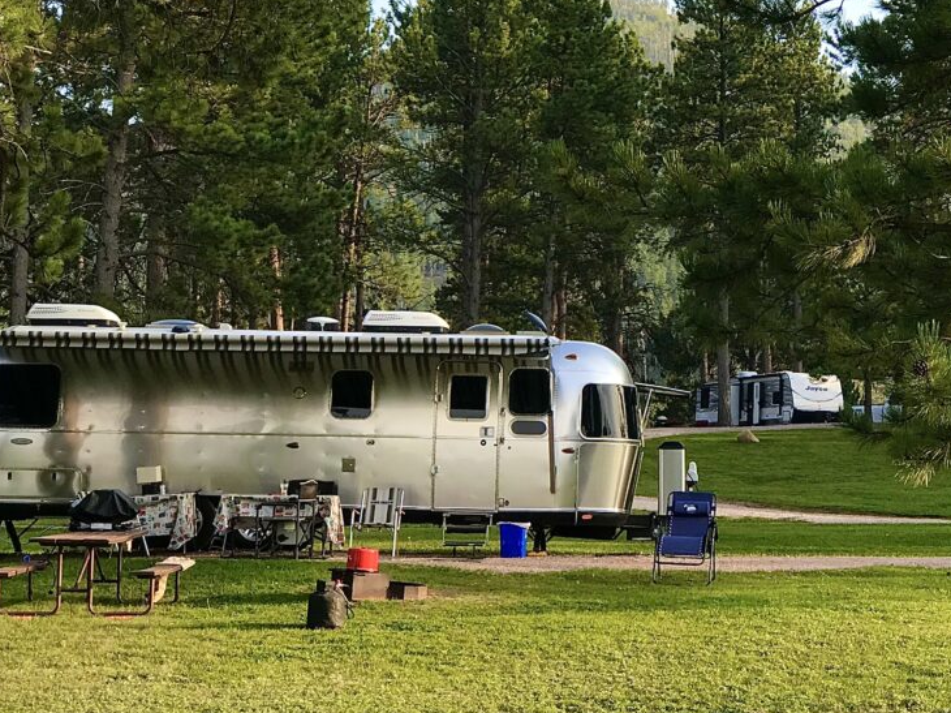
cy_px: 224
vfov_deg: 14.8
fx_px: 2746
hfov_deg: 19.4
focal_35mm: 100
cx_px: 780
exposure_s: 1/130
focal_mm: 6.6
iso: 20
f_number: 2.8
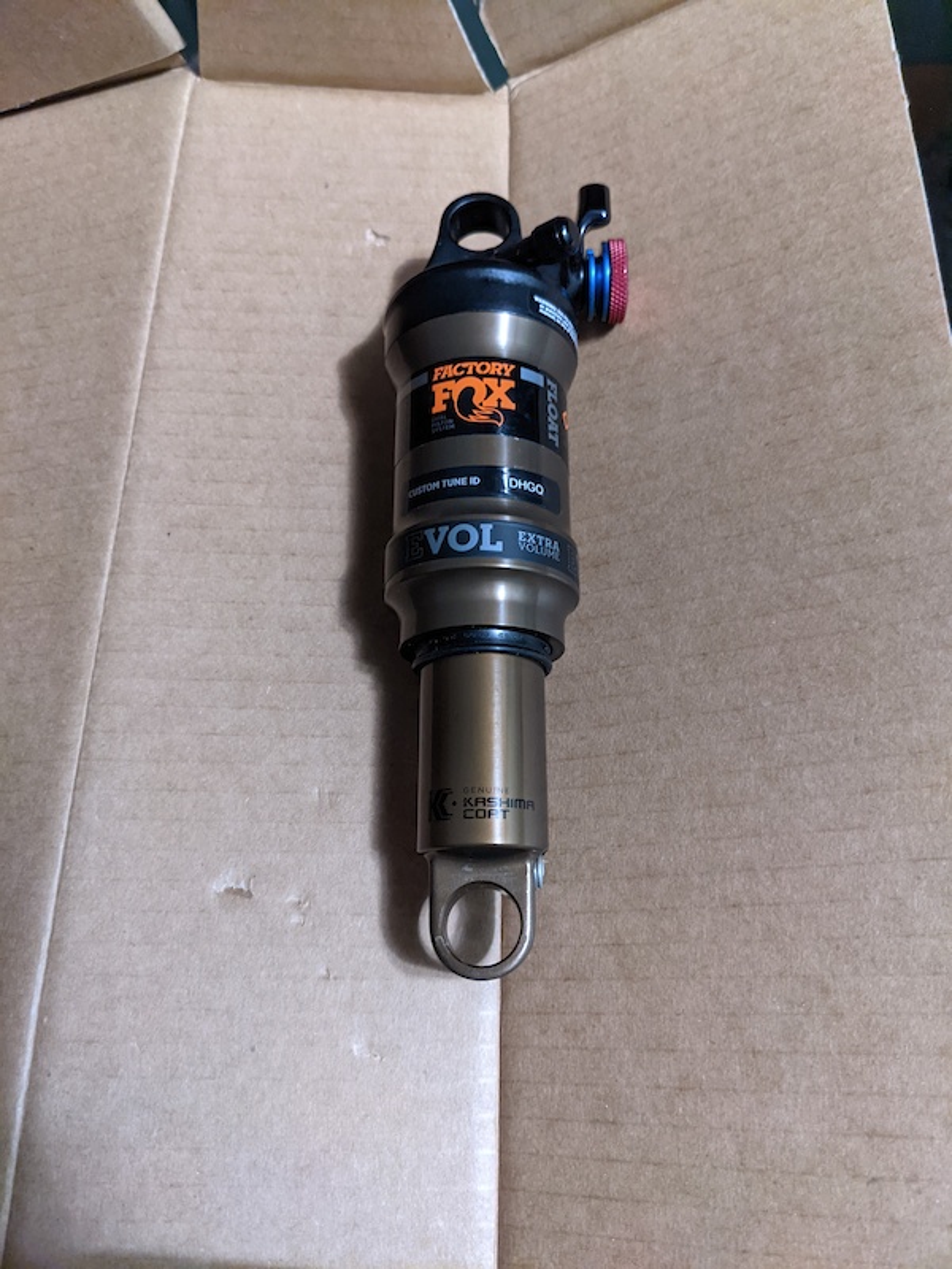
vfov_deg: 65.3
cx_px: 476
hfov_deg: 51.4
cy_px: 634
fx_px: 990
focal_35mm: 27
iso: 963
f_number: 1.73
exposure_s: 1/24
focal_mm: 4.38
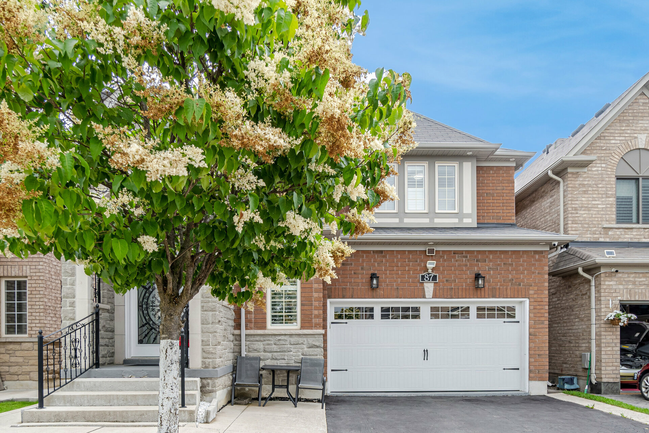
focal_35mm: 15
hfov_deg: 100.4
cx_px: 324
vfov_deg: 77.3
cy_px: 216
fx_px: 270
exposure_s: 1/80
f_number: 7.1
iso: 80
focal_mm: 10
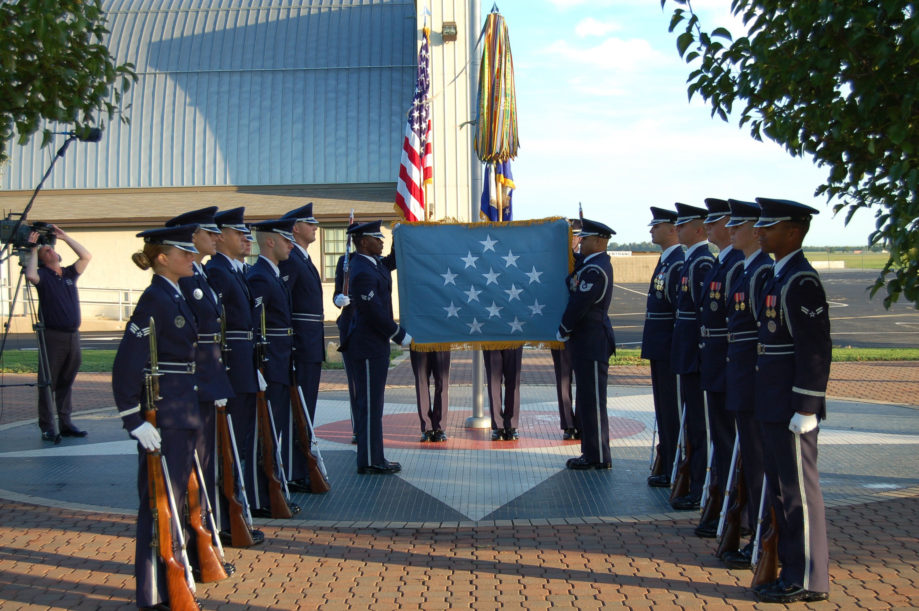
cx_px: 460
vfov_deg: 23.7
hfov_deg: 35.1
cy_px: 306
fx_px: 1454
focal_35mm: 57
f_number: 5.6
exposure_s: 1/125
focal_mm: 38
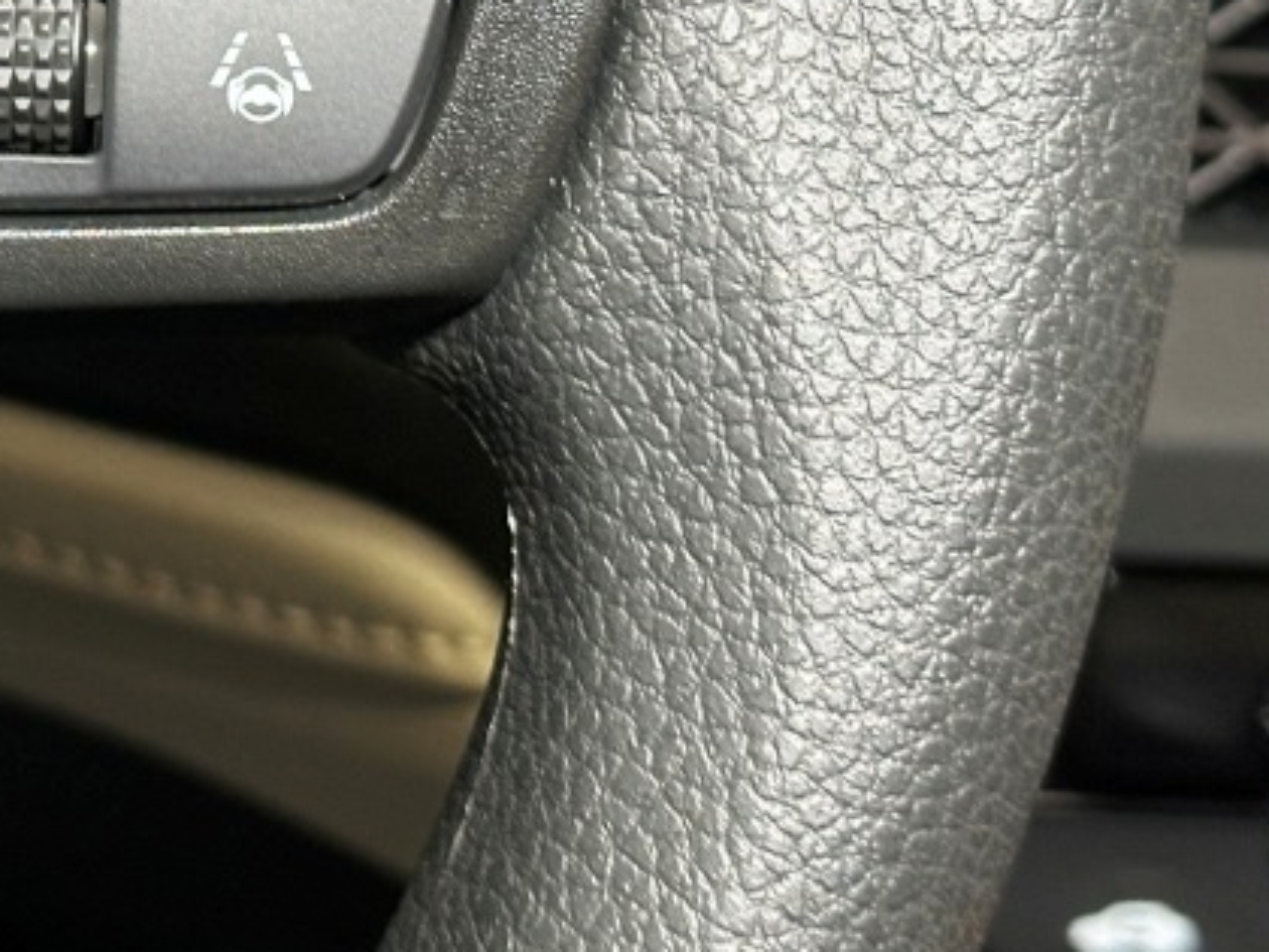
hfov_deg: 16.5
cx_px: 3
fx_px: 4289
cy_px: -190
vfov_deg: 12.4
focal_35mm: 117
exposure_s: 1/40
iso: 320
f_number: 1.78
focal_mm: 6.86
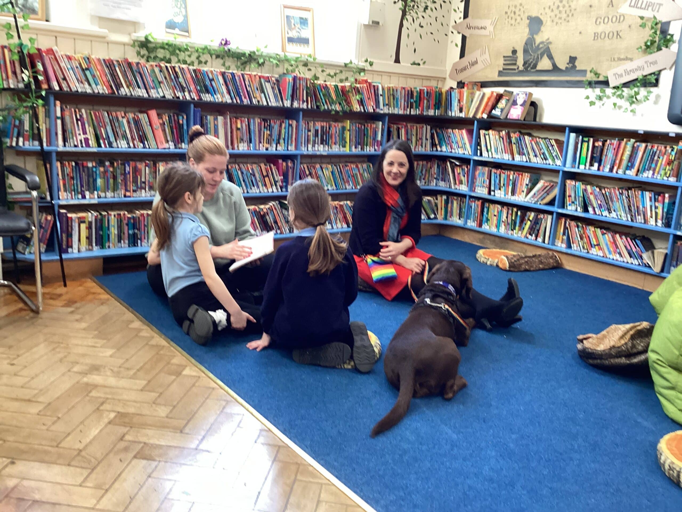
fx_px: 611
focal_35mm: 31
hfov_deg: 58.4
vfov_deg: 45.4
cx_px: 341
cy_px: 256
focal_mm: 3.3
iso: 160
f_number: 2.4
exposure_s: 1/50
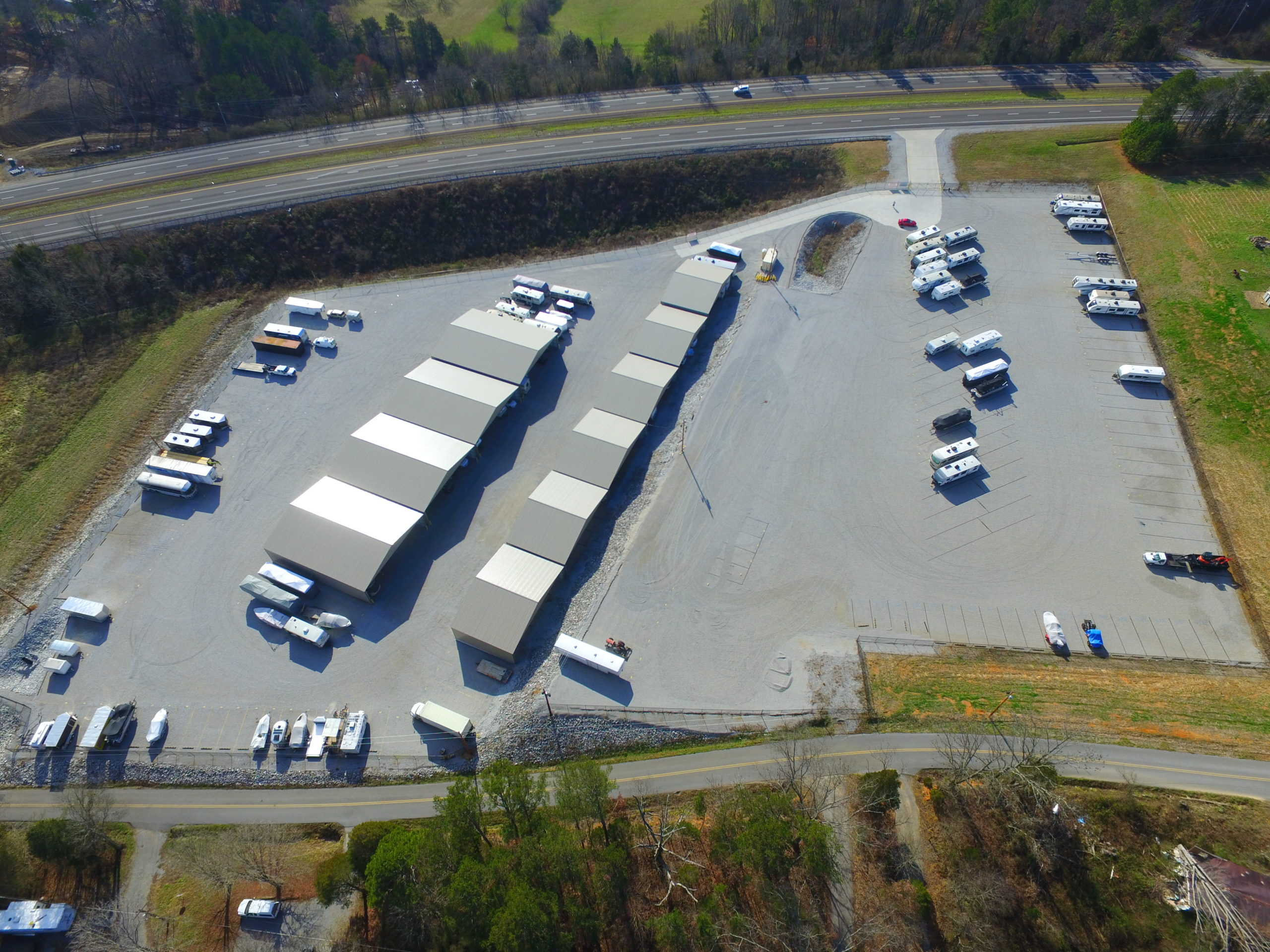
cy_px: 476
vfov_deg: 66.0
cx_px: 635
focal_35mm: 20
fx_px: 734
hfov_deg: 81.7
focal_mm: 3.61
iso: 100
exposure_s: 1/838
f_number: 2.8
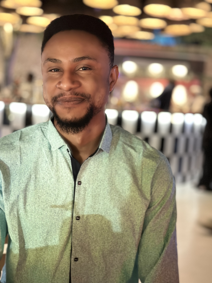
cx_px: 106
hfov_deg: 30.3
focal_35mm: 48
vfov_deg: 39.7
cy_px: 142
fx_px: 392
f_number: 1.78
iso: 1000
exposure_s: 1/17
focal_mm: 6.86
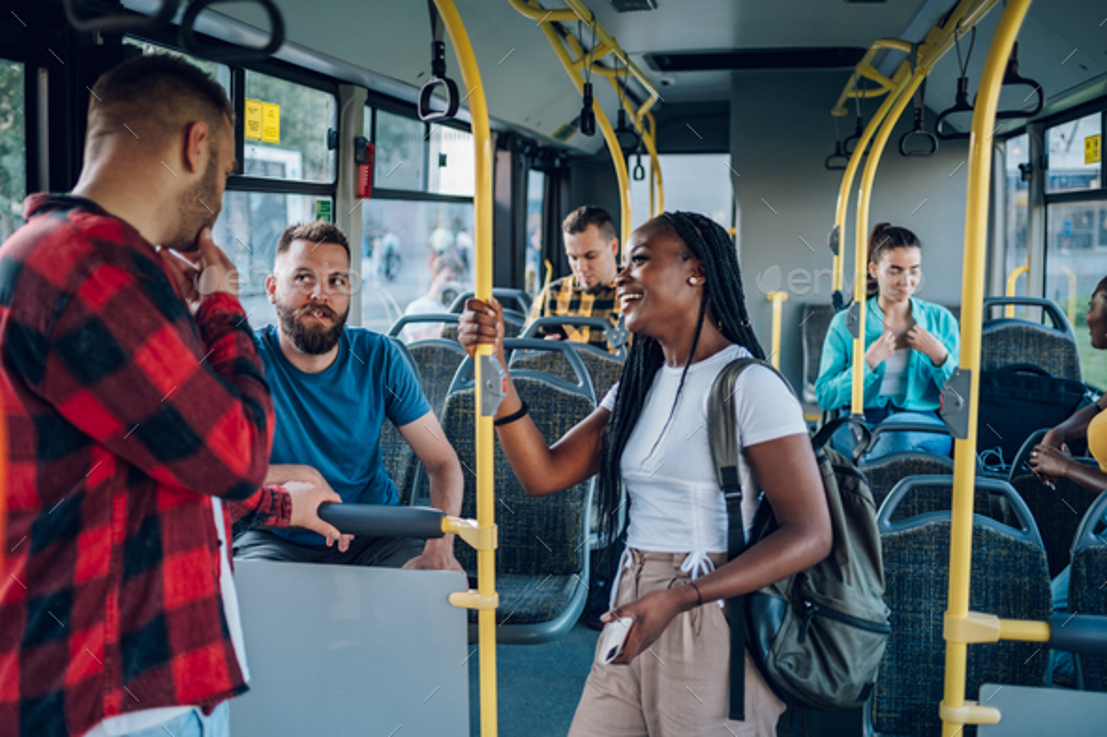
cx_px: 554
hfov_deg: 54.4
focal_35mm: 35
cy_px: 368
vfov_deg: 37.8
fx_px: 1076
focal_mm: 35
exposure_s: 1/200
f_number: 1.8
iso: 320
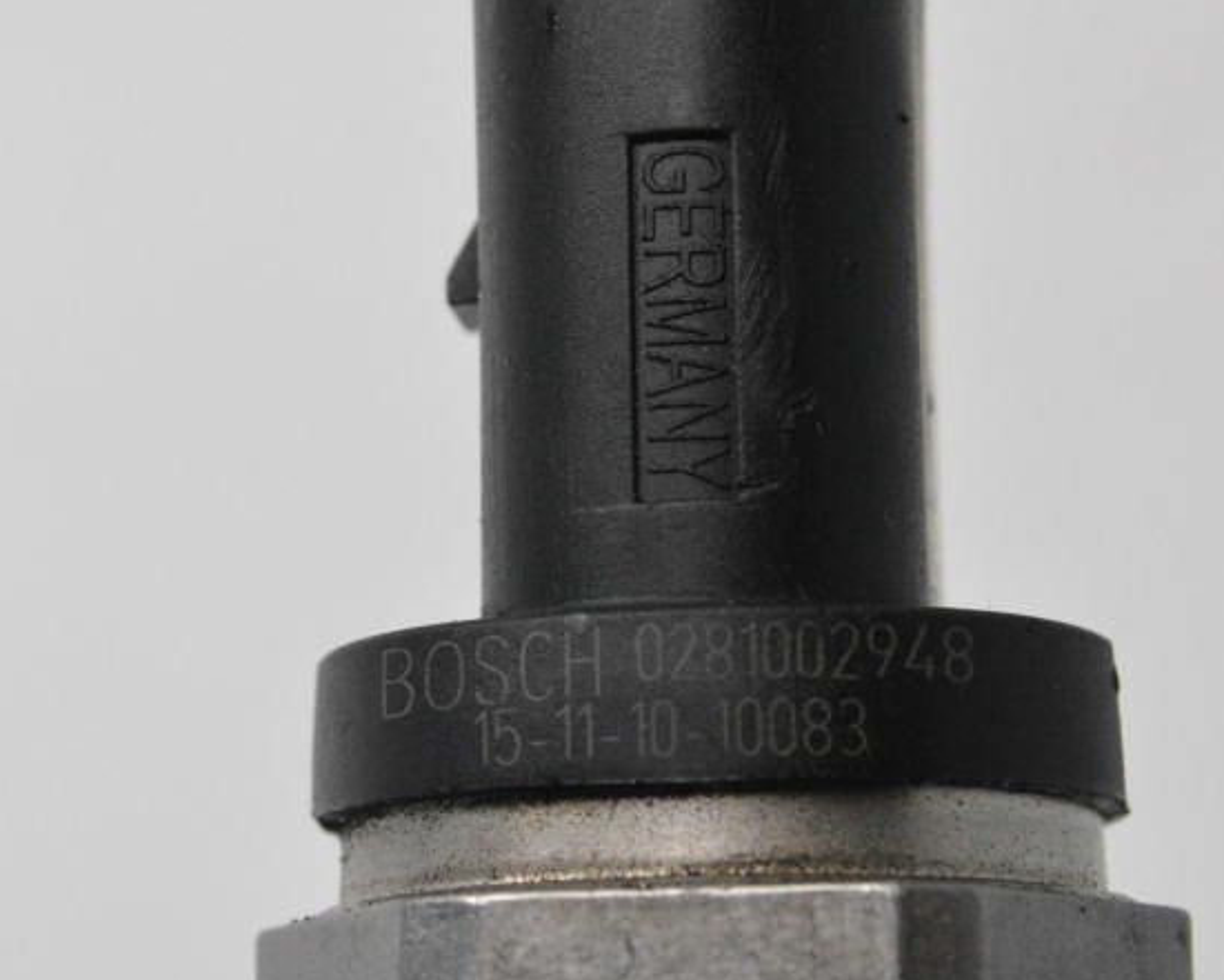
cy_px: 433
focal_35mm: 144
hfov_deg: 13.4
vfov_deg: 10.7
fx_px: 5213
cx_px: 529
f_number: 9
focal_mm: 55
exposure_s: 1/320
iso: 6400
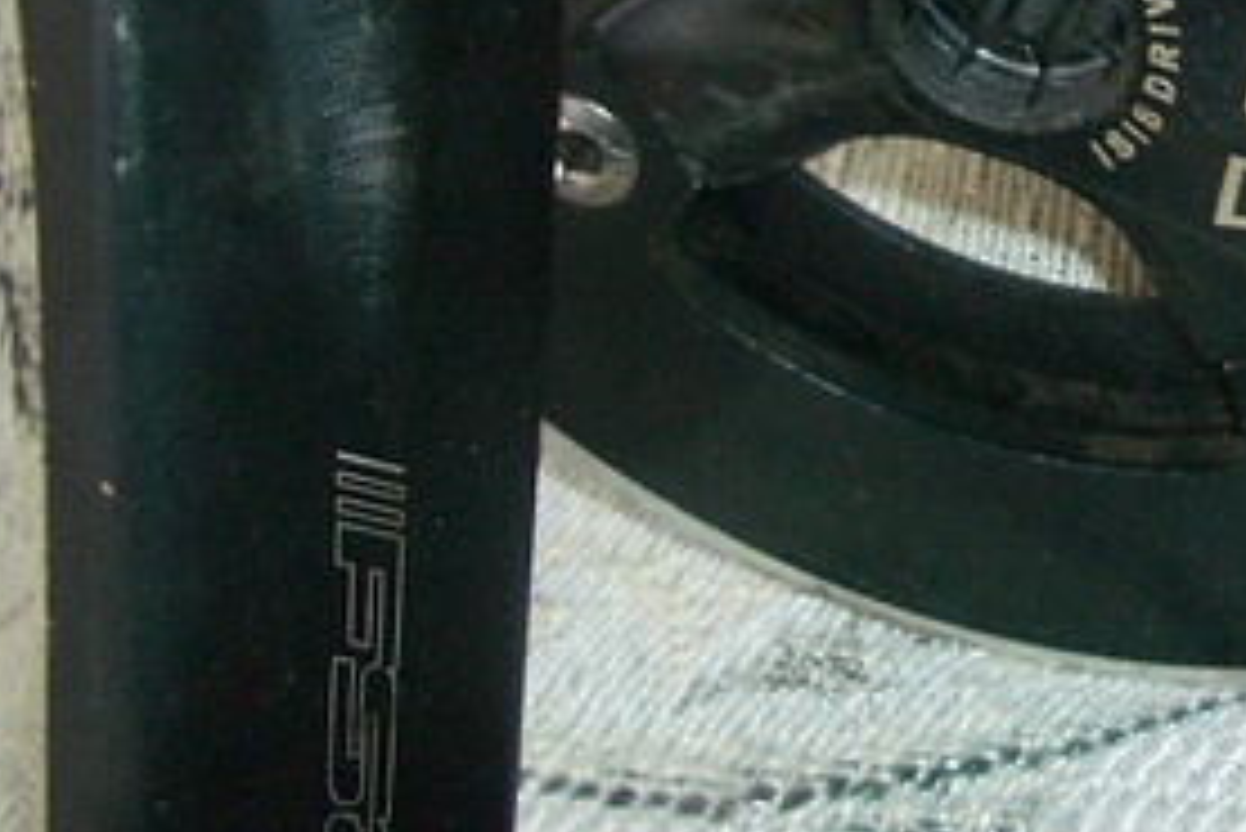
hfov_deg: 18.6
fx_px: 3636
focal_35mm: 105
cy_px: 99
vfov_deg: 13.0
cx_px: 1439
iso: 100
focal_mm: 5.8
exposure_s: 1/60
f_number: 2.6
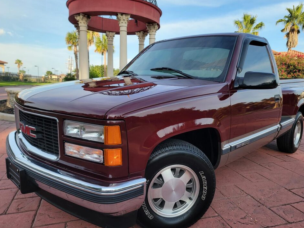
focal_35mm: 26
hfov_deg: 67.3
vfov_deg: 53.1
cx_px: 155
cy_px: 119
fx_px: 228
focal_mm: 6.7
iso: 16
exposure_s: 1/284
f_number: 1.8
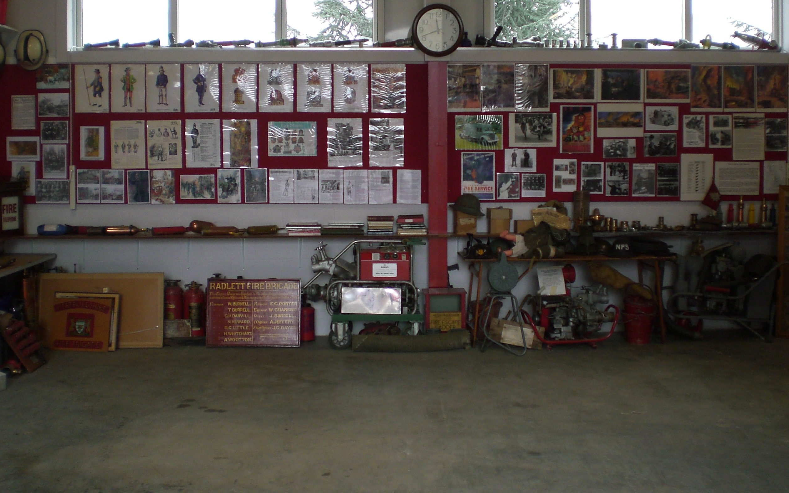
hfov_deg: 44.4
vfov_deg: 28.5
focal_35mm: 45
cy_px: 182
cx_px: 413
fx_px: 968
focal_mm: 6.3
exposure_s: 1/60
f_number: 3.1
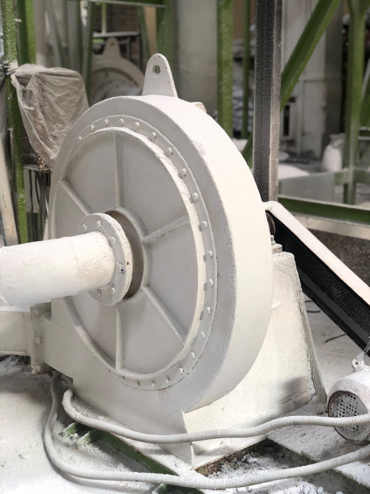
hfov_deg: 28.0
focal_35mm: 52
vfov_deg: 36.8
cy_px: 247
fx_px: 741
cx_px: 185
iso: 32
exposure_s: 1/60
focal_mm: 6
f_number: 2.4
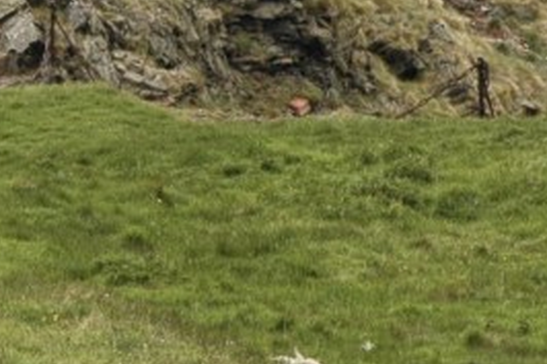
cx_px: 189
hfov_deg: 3.2
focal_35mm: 640
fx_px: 9718
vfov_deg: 2.1
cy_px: -117
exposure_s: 1/200
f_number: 8
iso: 200
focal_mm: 70
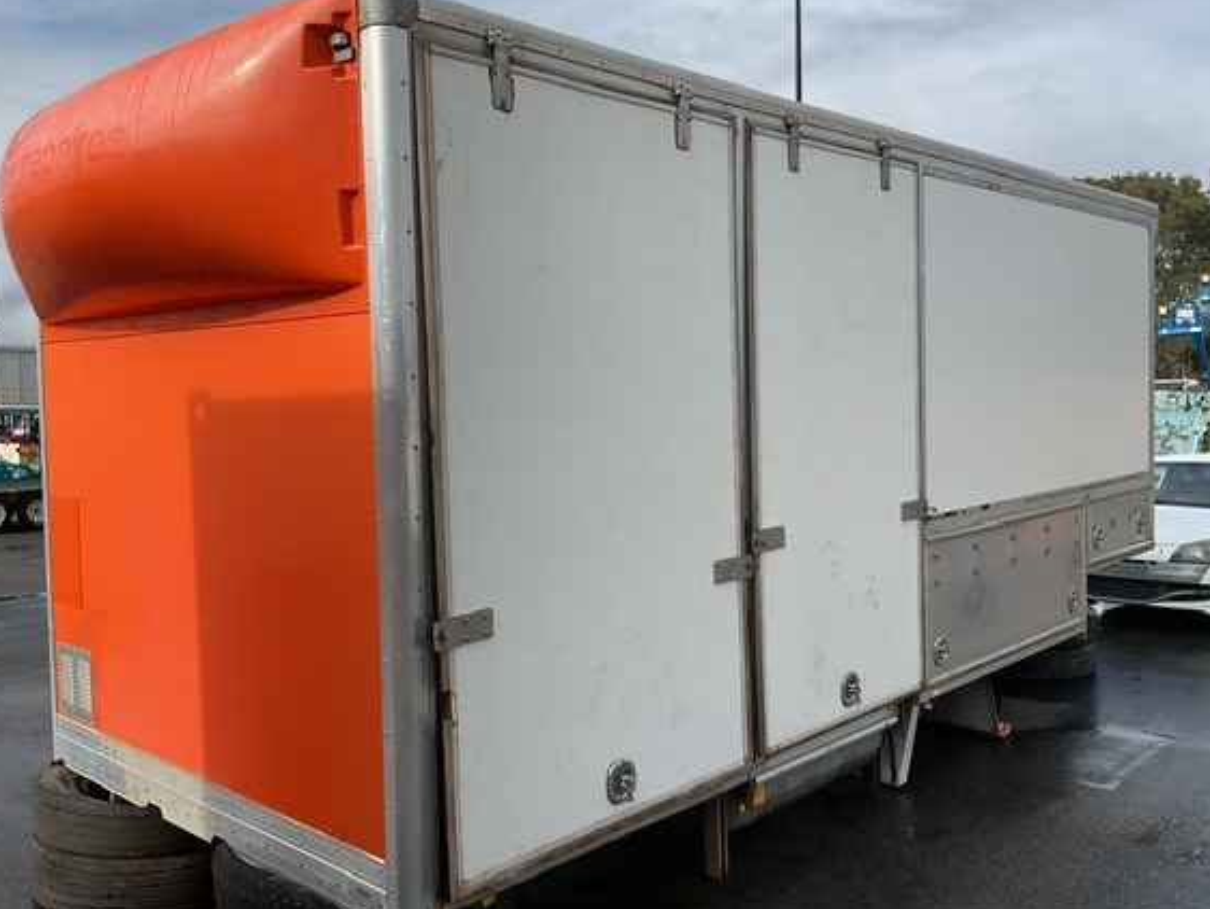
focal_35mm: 33
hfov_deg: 55.2
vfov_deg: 43.0
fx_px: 1154
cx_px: 538
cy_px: 437
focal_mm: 3
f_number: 1.8
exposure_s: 1/1786
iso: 16
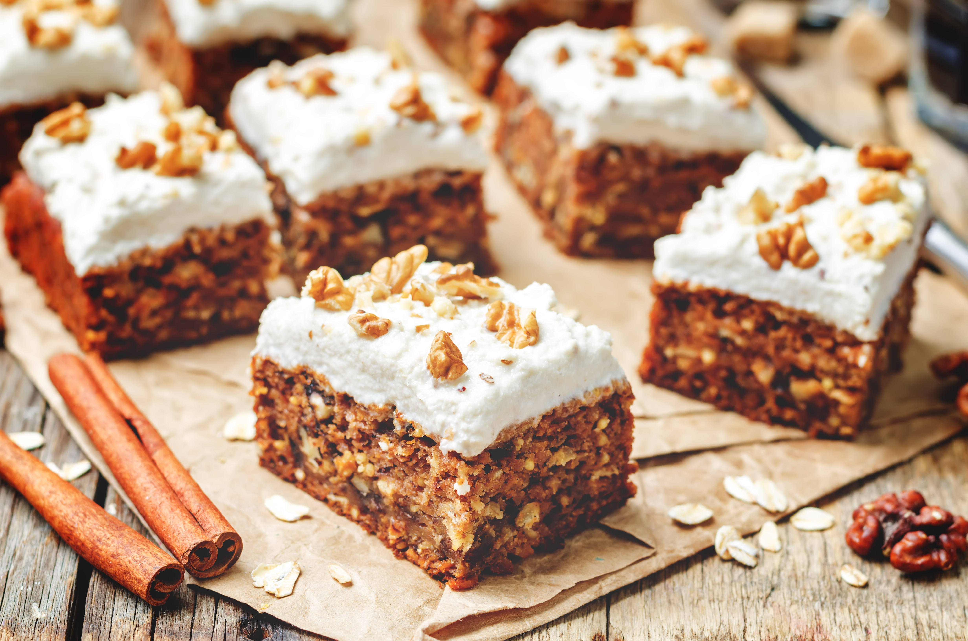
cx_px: 484
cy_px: 320
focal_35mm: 75
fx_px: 2012
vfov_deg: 18.1
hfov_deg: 27.0
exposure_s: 1/125
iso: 100
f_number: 5
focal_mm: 50
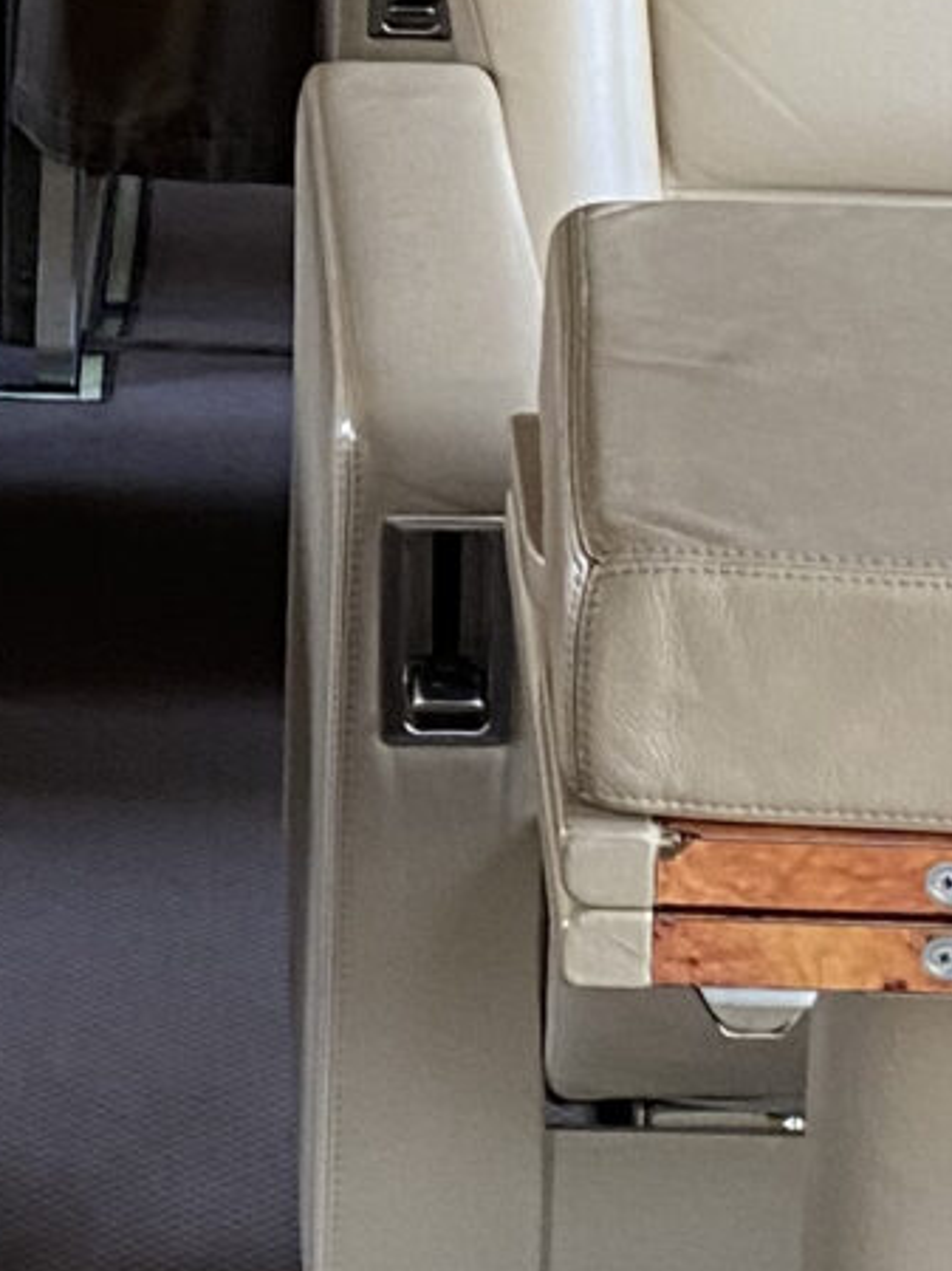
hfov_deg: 9.9
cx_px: -42
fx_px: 5432
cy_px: 167
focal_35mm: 148
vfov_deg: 13.3
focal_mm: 4.25
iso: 125
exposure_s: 1/78
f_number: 1.8
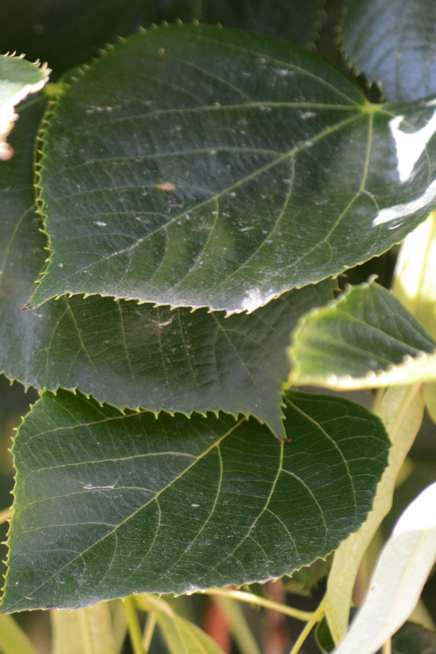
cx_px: 191
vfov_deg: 4.5
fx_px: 8357
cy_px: 284
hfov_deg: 3.0
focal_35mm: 460
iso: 560
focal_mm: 180
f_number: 5.6
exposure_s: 1/160
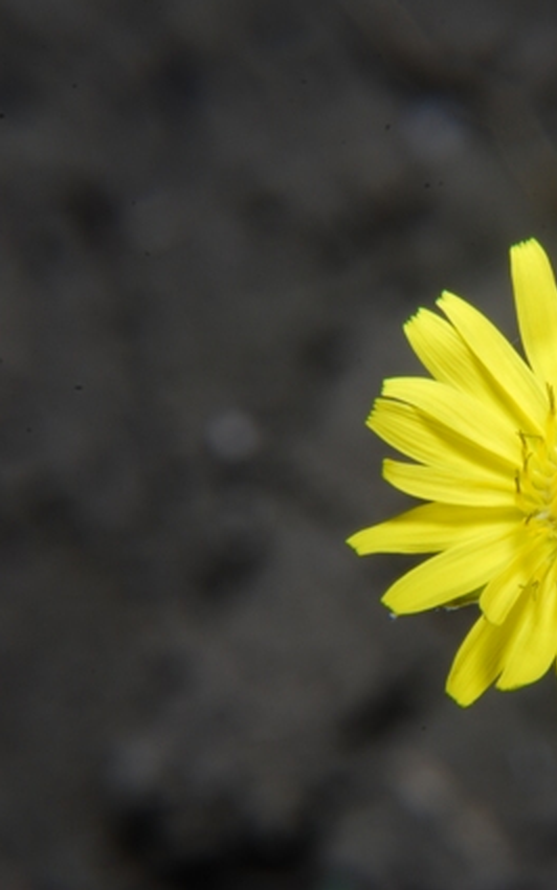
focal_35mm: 311
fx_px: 7540
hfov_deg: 4.2
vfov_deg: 6.8
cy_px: 444
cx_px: 622
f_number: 29
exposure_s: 1/40
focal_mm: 135
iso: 100
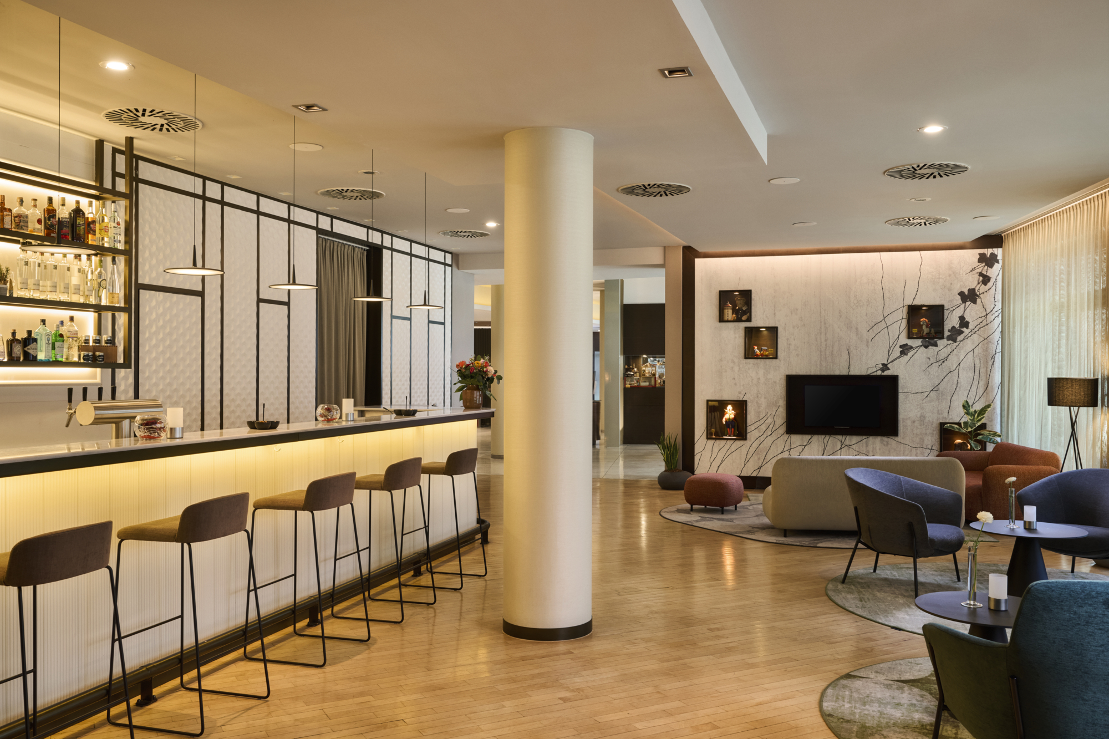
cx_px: 554
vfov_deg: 43.6
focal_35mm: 30
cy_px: 370
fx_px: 924
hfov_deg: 61.9
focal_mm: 30
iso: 400
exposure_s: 1/5
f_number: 8
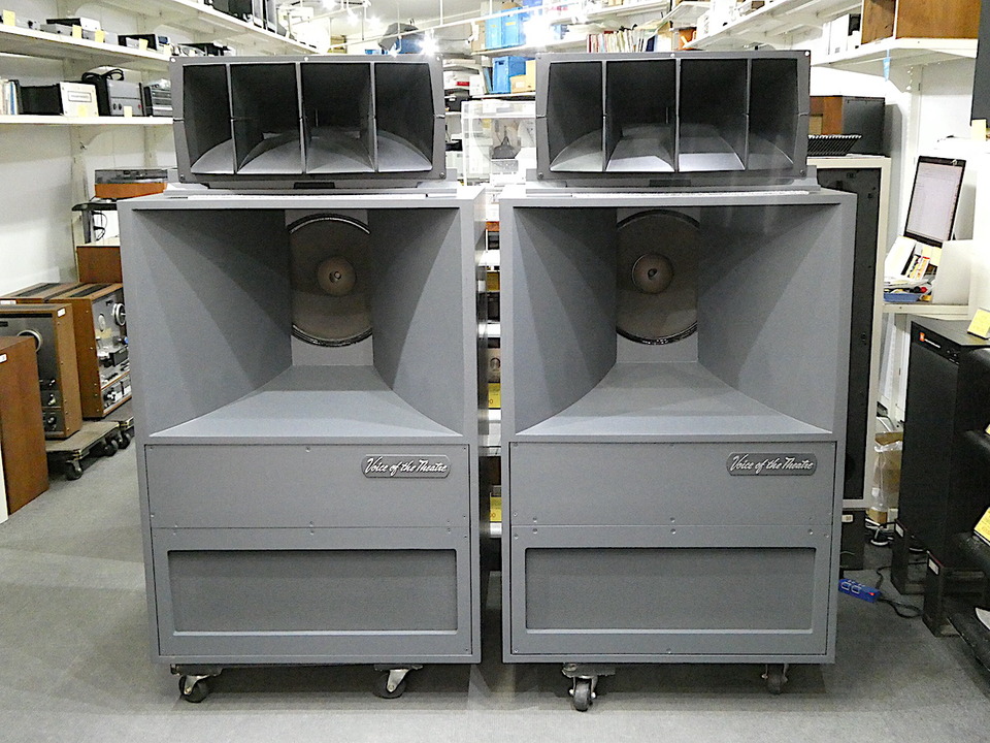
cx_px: 495
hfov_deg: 50.1
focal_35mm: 37
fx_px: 1058
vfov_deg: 38.7
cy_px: 372
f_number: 3.7
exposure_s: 1/30
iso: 1600
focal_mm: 6.7
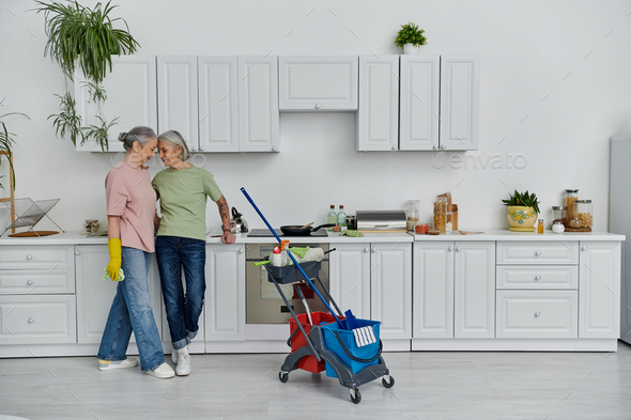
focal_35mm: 38
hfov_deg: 50.7
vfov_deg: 35.0
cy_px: 210
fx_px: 666
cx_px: 316
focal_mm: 38
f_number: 4.5
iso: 200
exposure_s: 1/200
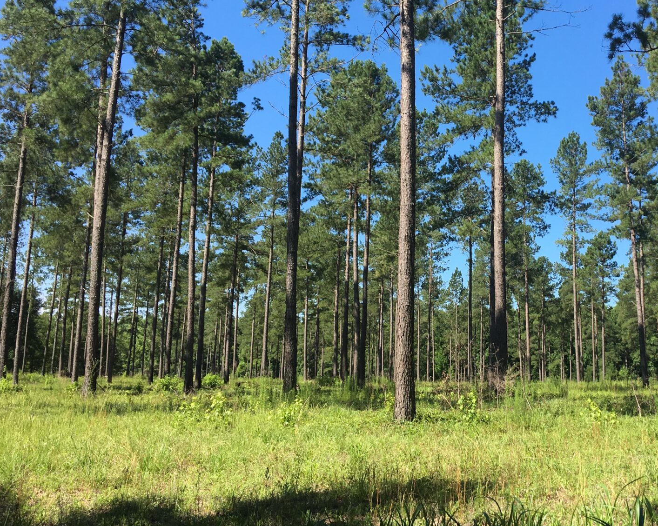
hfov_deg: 43.7
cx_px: 470
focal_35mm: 41
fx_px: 798
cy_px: 220
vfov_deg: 36.4
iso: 25
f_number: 2.2
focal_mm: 4.15
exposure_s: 1/855
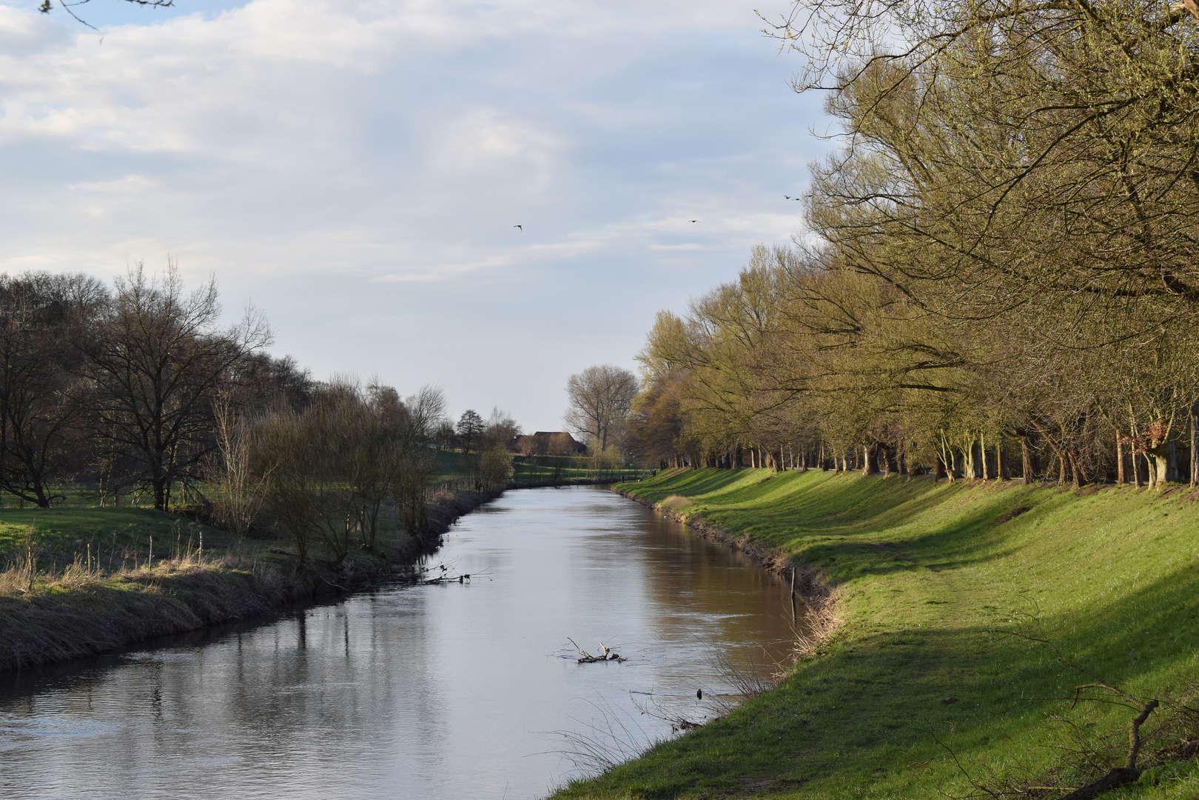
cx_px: 600
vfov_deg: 17.5
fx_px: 2598
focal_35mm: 78
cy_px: 400
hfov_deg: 26.0
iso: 100
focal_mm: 52
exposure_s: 1/250
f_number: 8
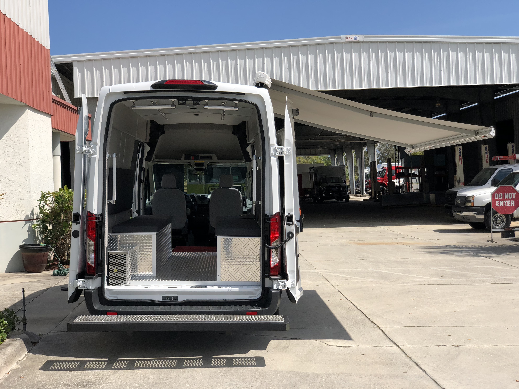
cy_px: 194
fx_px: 795
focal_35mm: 53
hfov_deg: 36.2
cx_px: 260
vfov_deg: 27.5
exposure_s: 1/1297
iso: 16
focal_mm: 6
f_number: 2.4
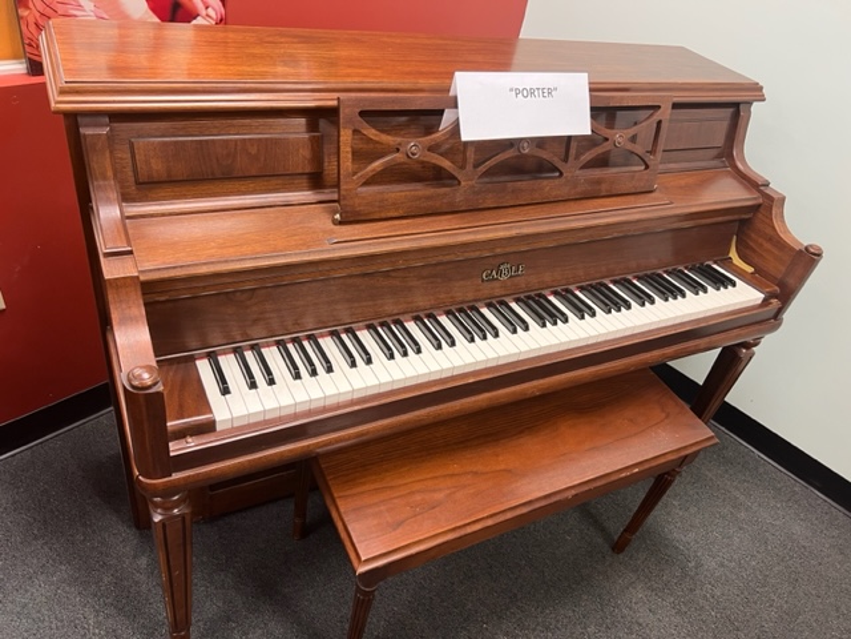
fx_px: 639
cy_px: 320
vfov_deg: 53.1
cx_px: 426
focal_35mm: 26
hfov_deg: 67.3
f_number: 1.5
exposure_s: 1/60
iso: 125
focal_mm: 5.7
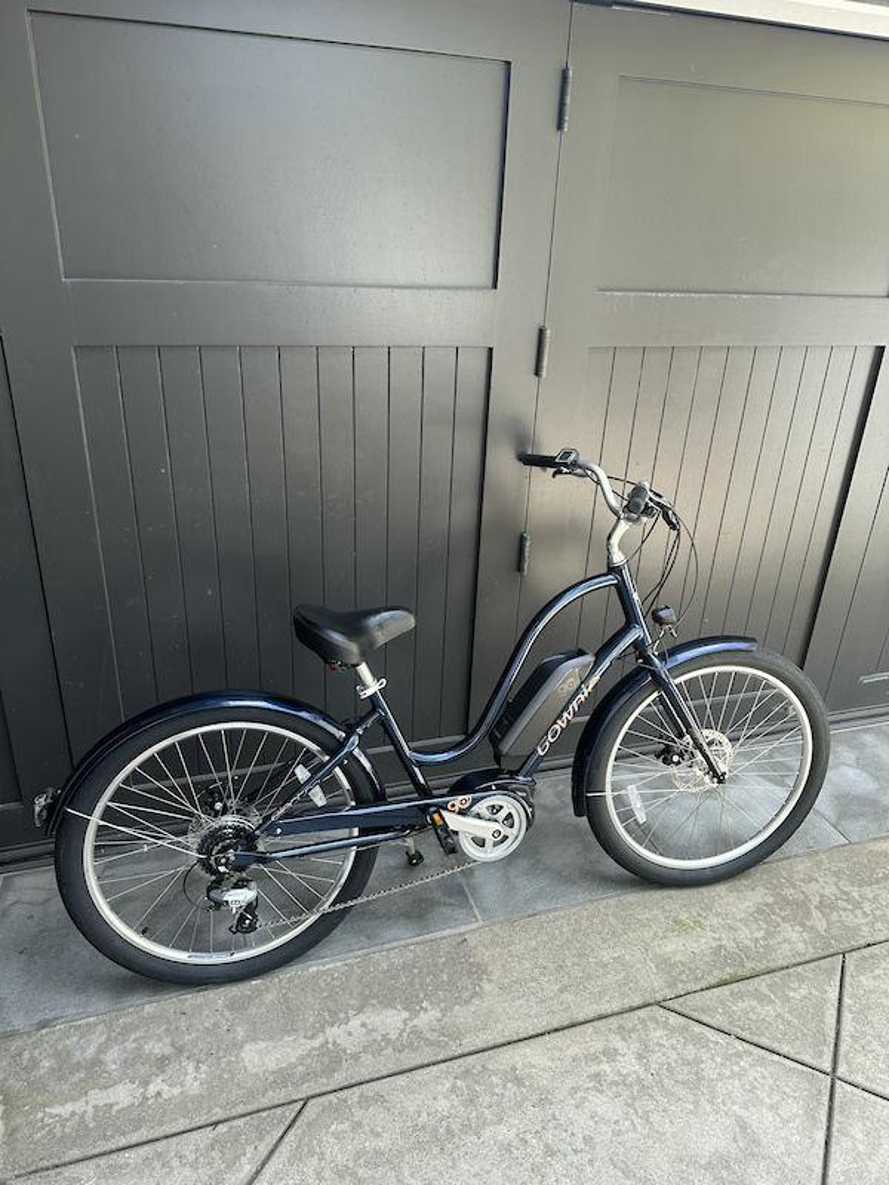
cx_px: 444
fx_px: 822
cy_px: 592
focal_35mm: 24
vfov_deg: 71.6
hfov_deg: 56.8
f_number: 1.78
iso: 64
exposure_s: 1/155
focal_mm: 6.86
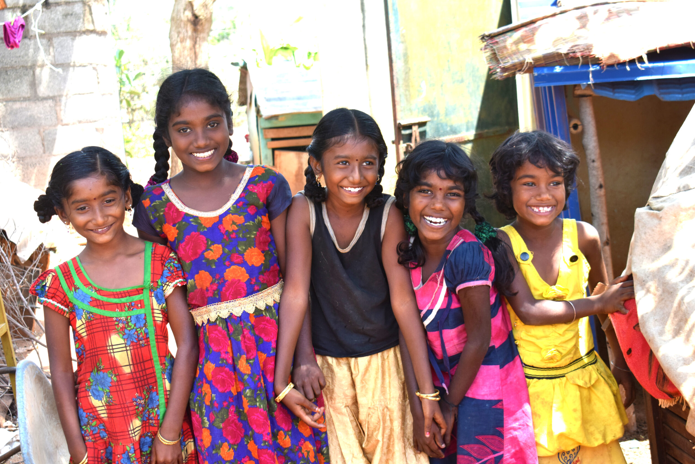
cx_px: 349
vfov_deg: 19.9
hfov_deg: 29.4
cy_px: 232
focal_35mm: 69
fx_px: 1323
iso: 400
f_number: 7.1
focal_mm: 45
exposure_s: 1/200
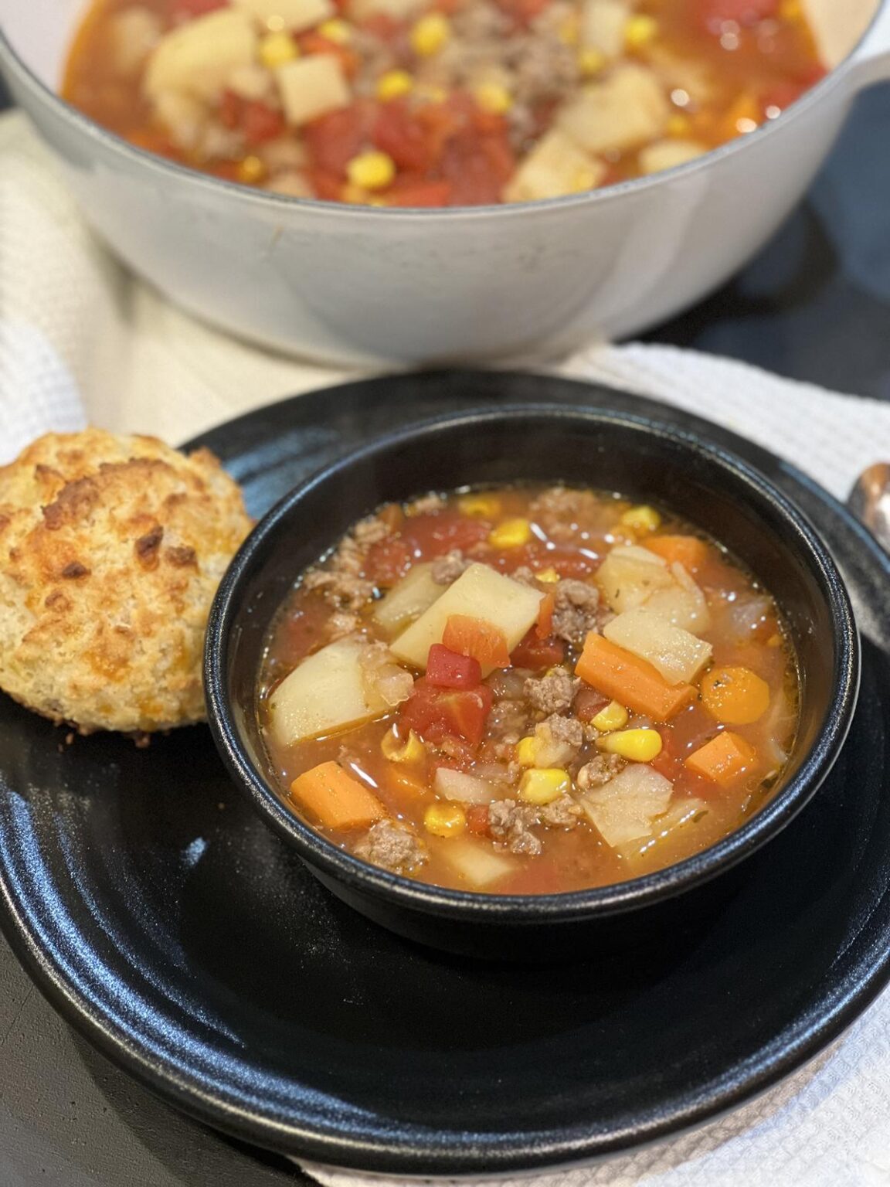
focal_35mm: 77
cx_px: 445
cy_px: 594
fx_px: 2640
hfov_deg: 19.1
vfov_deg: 25.3
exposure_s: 1/40
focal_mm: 9
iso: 400
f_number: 2.8
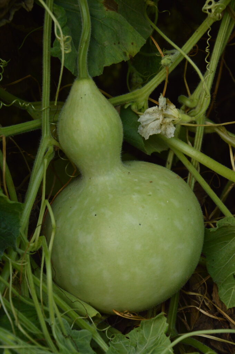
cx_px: 118
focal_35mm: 105
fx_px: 1030
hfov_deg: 13.0
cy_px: 177
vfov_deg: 19.5
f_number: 8
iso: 800
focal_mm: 70
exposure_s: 1/1000
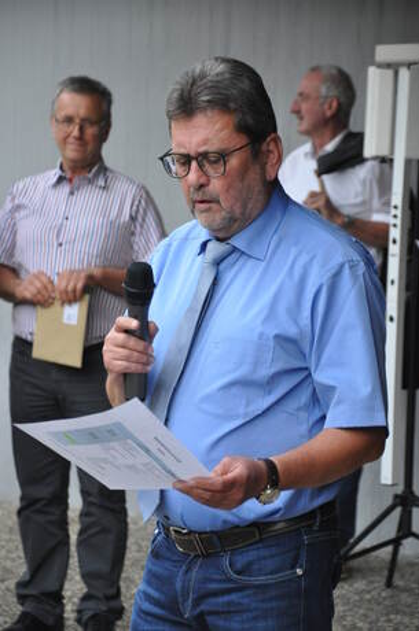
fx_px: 2576
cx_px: 210
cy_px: 316
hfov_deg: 9.3
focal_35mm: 147
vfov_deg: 14.0
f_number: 5.6
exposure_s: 1/200
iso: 800
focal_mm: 98
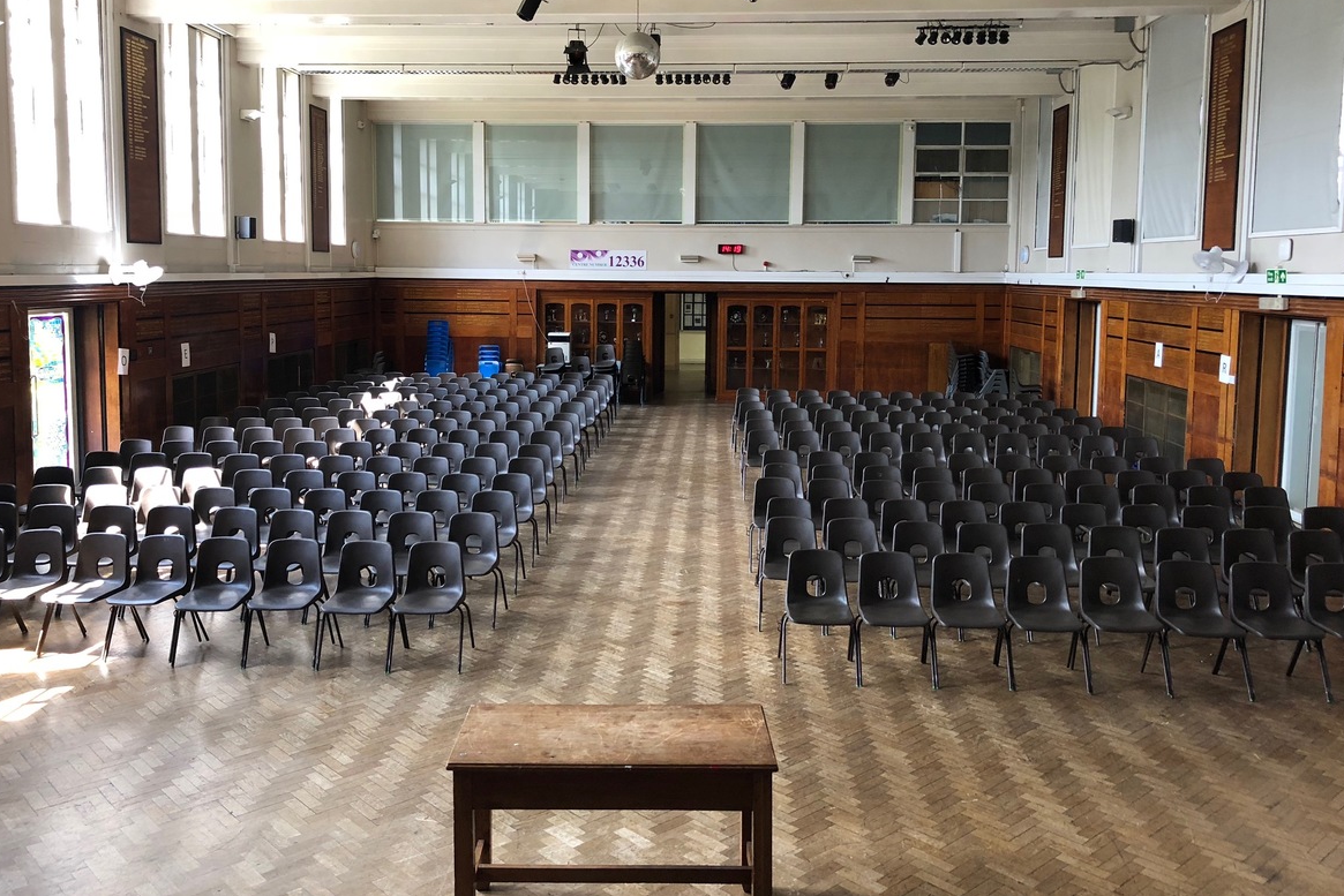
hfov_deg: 61.9
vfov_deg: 43.5
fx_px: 1120
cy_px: 379
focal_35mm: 30
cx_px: 658
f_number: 1.8
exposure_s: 1/25
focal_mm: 3.99
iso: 40
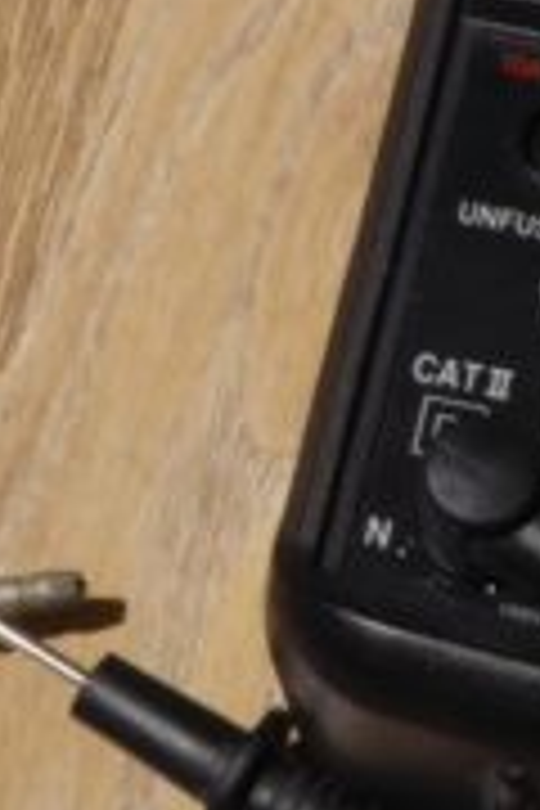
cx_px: 351
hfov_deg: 6.2
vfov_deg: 9.3
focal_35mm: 222
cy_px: 171
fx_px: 4995
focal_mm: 9
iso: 200
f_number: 8
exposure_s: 1/4
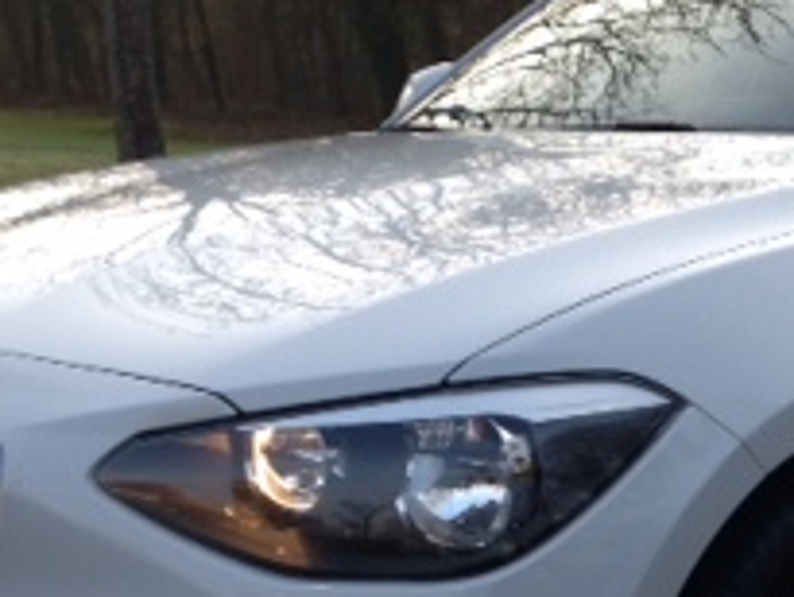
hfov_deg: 18.8
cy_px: 457
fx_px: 2364
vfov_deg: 14.3
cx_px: 678
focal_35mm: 103
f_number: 2.4
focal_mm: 4.12
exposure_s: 1/484
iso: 64
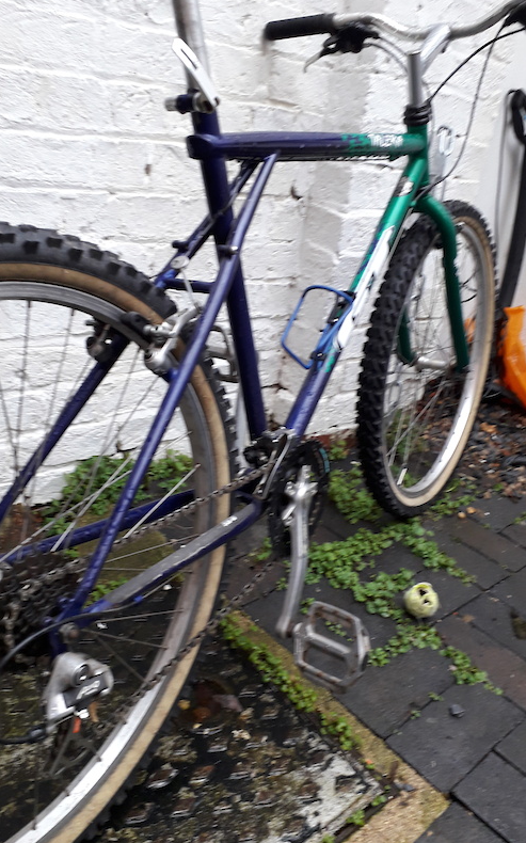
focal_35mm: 29
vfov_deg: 64.7
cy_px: 420
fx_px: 666
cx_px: 250
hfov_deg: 43.1
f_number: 1.9
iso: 100
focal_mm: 3.6
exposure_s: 1/50
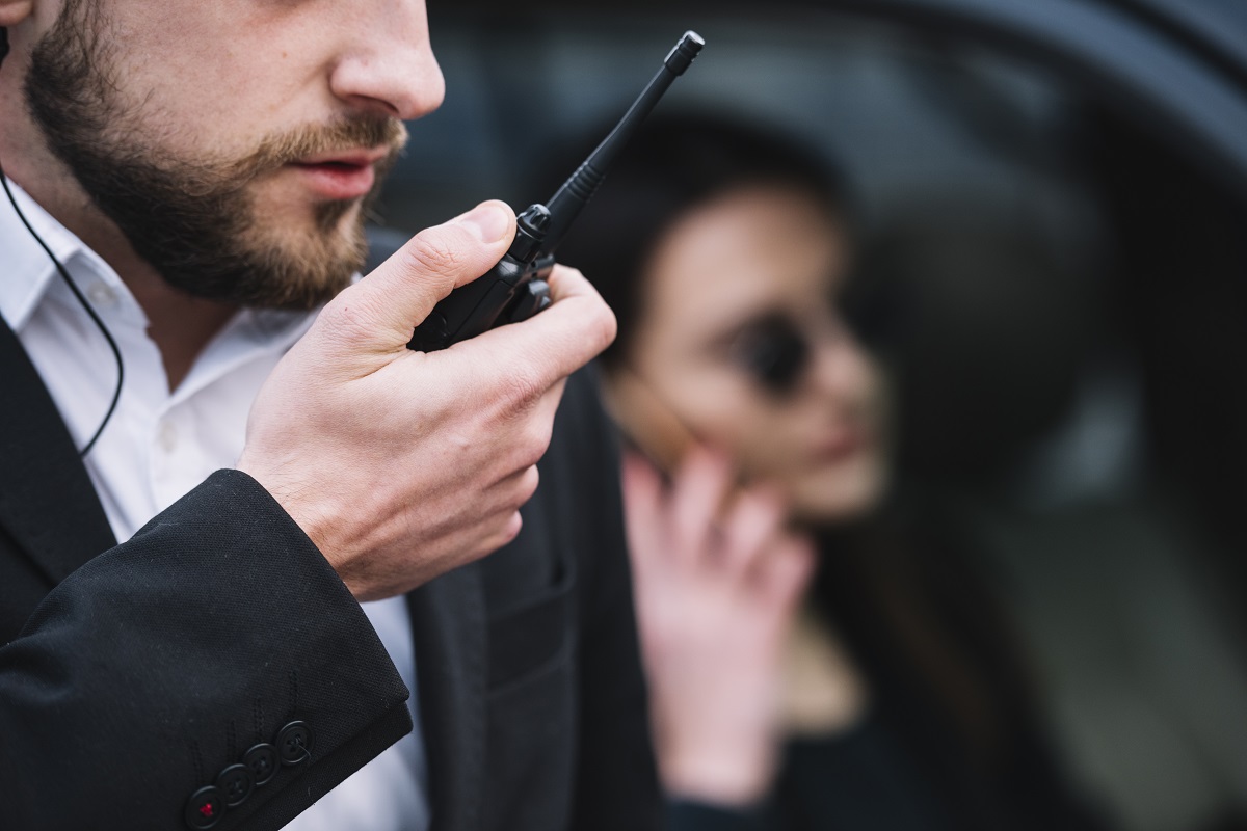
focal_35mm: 140
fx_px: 4849
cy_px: 416
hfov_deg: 14.7
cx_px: 624
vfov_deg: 9.8
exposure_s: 1/250
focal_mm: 140
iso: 250
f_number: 3.2
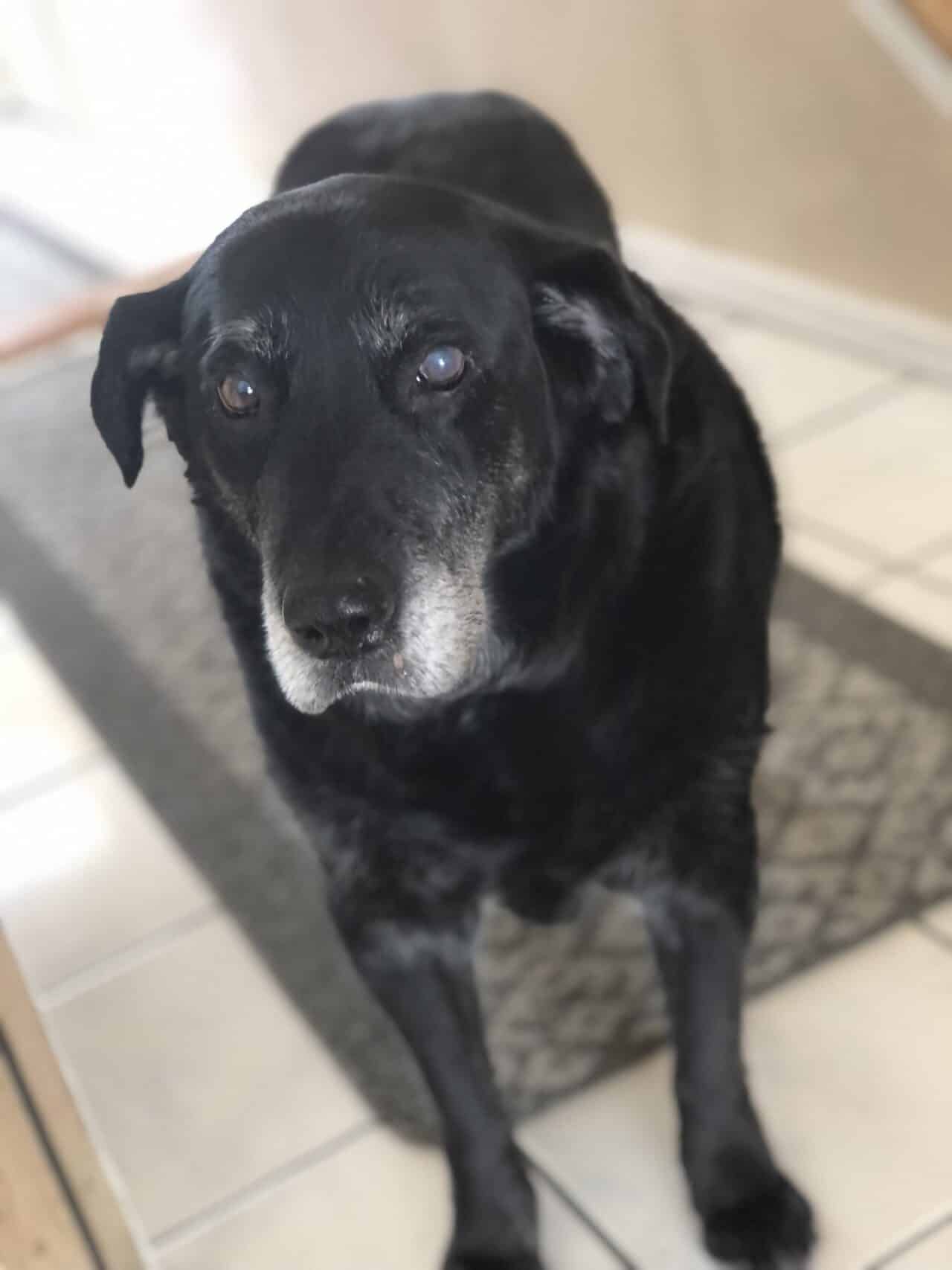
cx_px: 476
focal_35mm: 57
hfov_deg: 25.7
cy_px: 635
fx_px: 2090
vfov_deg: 33.8
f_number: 2.8
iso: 250
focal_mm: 6.6
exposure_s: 1/30
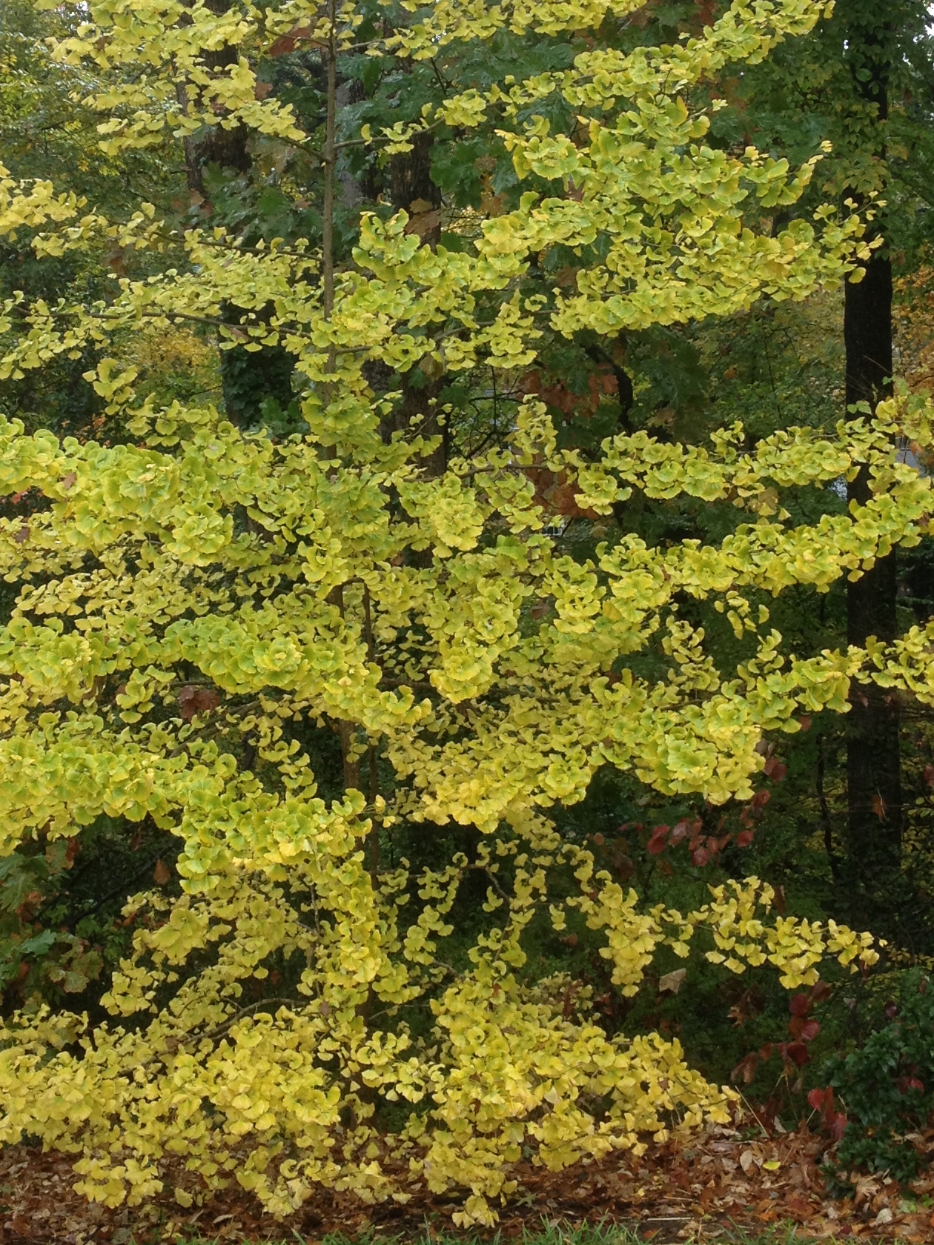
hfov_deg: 21.6
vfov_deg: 28.5
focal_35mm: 68
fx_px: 2446
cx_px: 384
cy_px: 468
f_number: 2.4
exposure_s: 1/120
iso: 50
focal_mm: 4.28
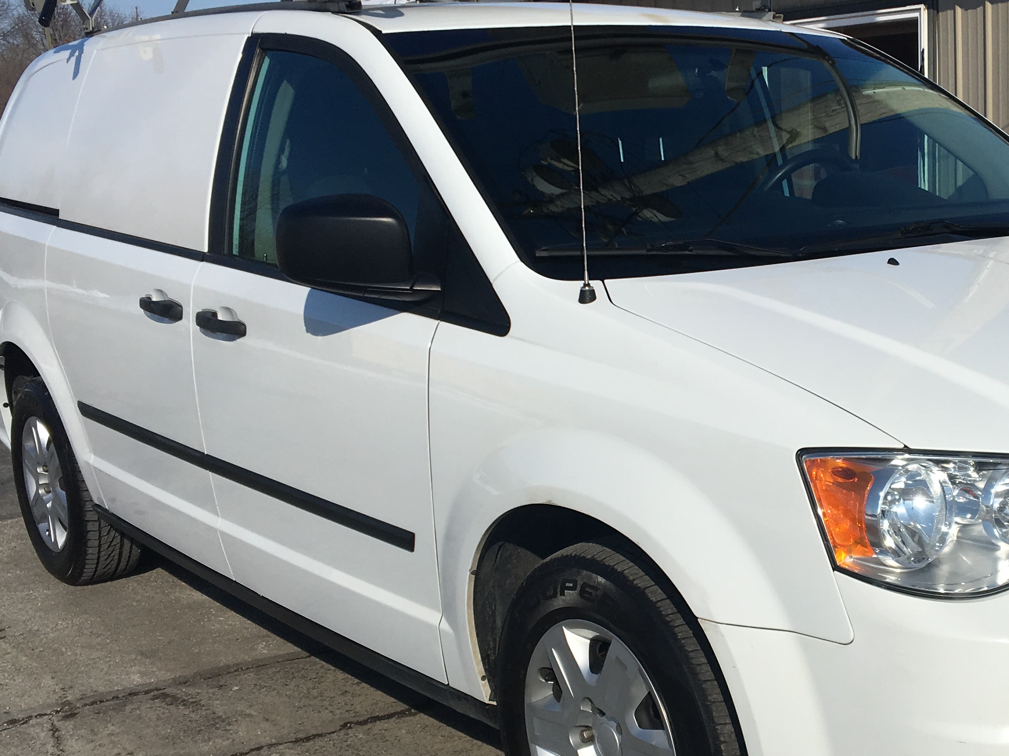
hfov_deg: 36.0
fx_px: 1515
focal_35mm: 52
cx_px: 751
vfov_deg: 28.0
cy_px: 420
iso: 25
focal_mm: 4.15
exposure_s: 1/4525
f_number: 2.2
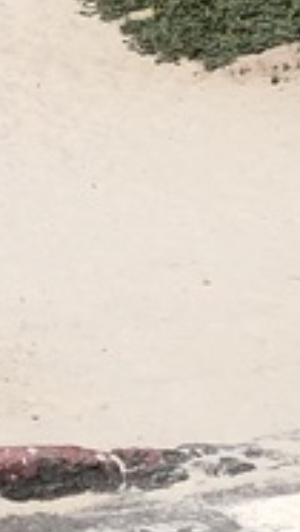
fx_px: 2369
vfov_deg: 12.7
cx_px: -791
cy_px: 26
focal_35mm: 168
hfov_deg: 6.3
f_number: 1.8
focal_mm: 4
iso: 25
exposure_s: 1/3690
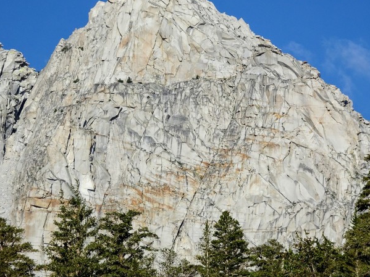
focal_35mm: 231
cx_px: 195
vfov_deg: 6.4
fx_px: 2469
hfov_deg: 8.6
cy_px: 122
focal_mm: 29.57
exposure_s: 1/640
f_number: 5.6
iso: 80
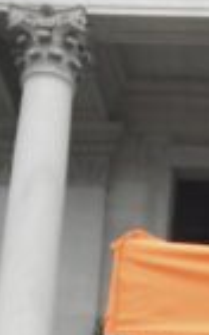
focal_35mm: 235
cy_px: 644
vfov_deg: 8.5
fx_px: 2144
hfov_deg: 5.4
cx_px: 508
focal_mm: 20
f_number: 5.6
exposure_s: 1/800
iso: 500
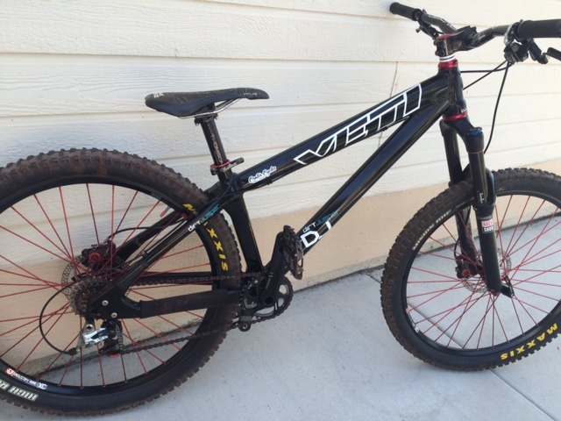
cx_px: 280
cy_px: 210
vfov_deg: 48.2
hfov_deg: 61.7
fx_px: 470
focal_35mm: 29
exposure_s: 1/410
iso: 32
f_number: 2.2
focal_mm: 4.15
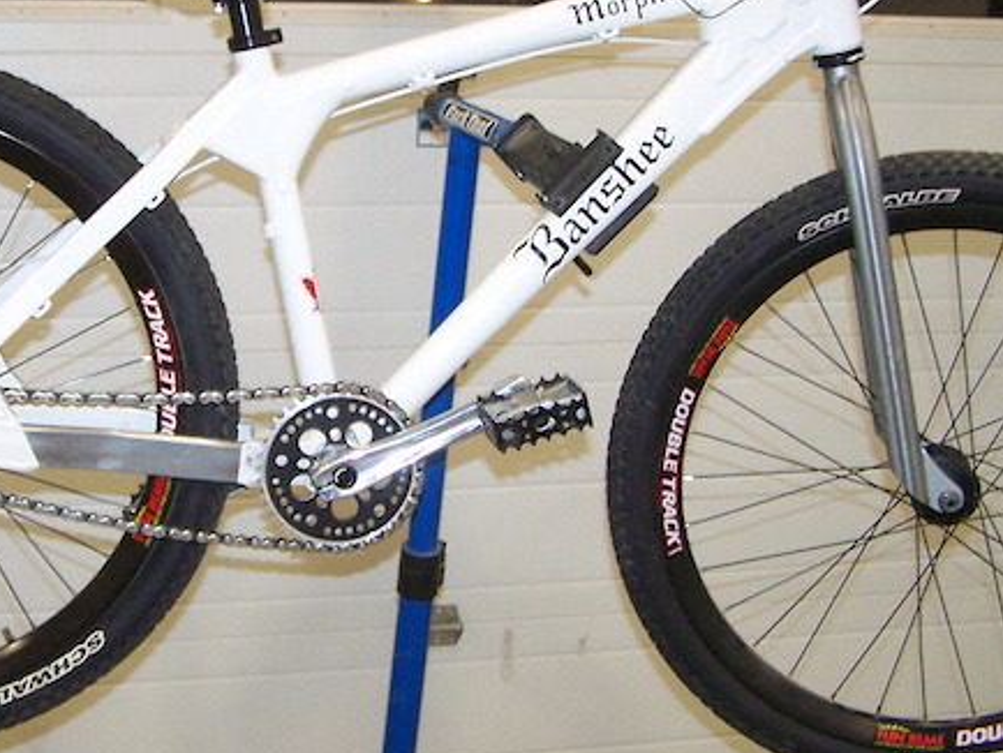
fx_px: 2029
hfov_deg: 27.6
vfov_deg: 21.0
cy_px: 313
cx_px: 356
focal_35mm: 70
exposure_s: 1/60
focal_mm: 6.3
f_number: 2.8
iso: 160
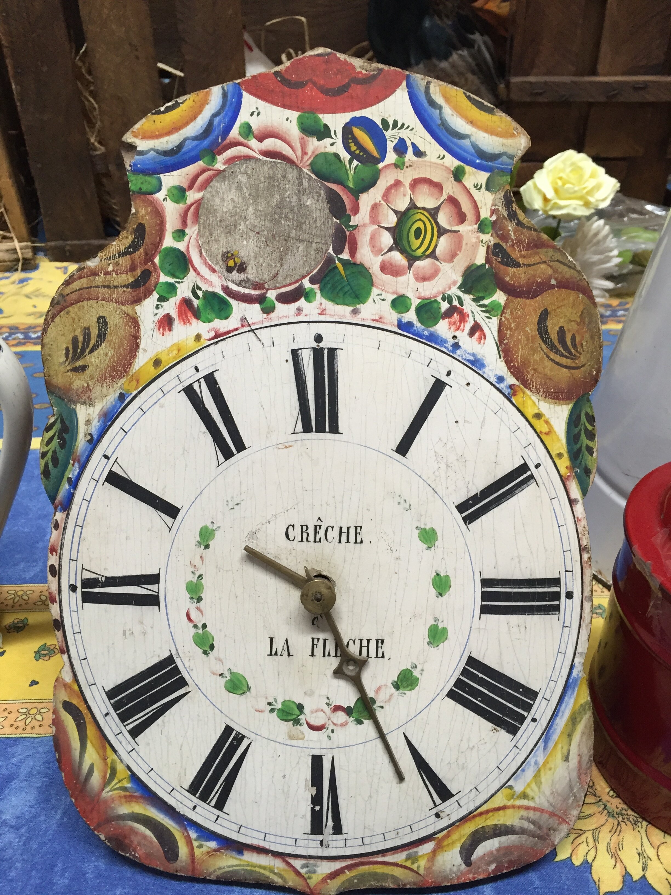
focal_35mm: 29
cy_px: 448
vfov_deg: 61.7
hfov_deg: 48.2
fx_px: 750
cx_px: 336
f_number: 2.2
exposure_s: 1/30
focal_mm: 4.15
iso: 100
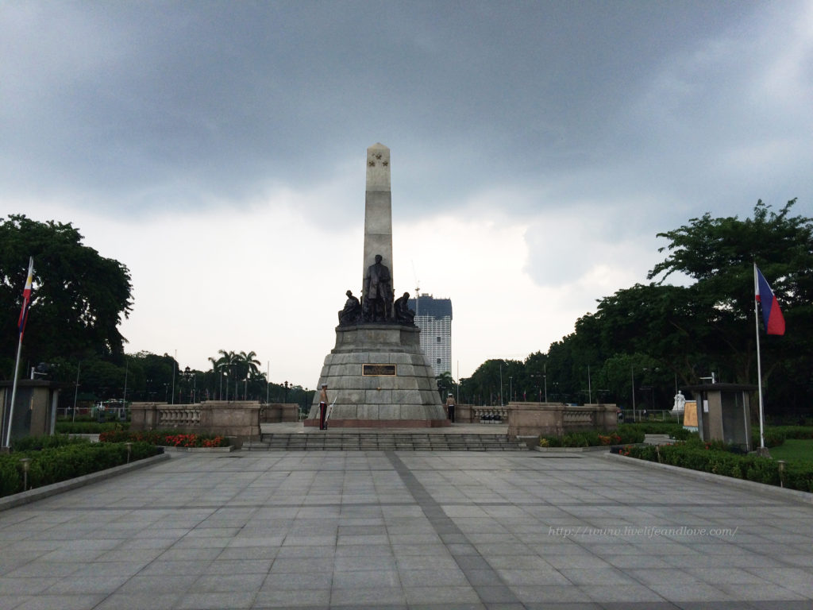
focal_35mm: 29
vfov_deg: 48.2
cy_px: 305
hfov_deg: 61.7
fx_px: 681
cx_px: 406
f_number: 2.2
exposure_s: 1/120
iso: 50
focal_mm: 4.15
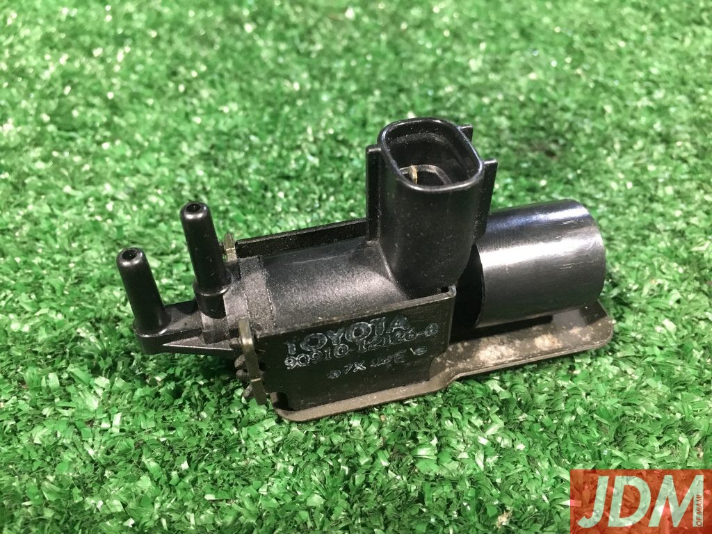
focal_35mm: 29
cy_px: 267
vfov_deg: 48.2
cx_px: 356
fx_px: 596
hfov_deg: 61.7
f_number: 2.2
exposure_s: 1/15
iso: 250
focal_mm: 4.15
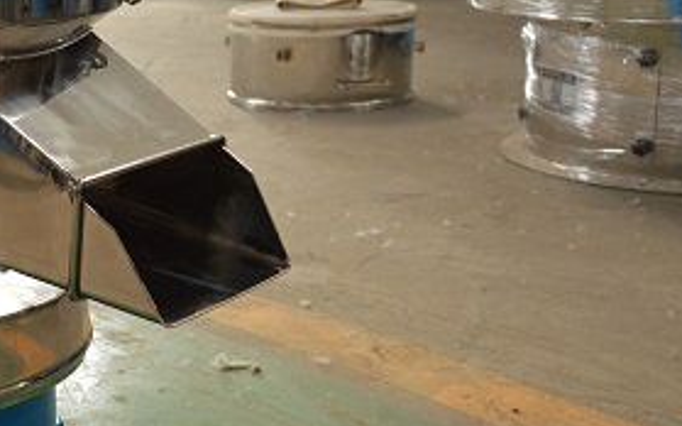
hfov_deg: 25.6
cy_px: 274
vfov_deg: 17.6
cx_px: -83
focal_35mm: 74
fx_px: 1375
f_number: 4
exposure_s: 1/60
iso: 200
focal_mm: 18
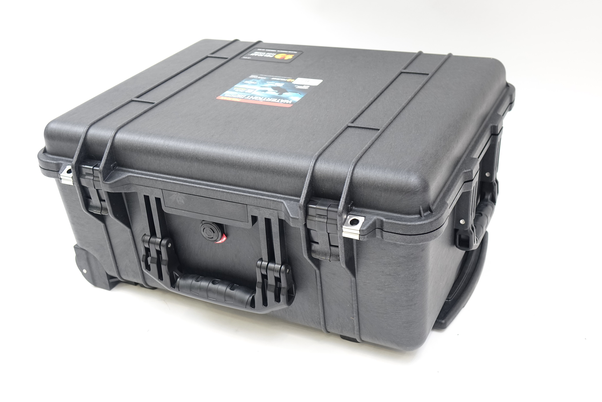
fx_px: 686
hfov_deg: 47.4
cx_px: 301
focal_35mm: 41
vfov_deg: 32.6
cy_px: 201
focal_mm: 15.13
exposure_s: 1/50
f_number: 2.8
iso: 320
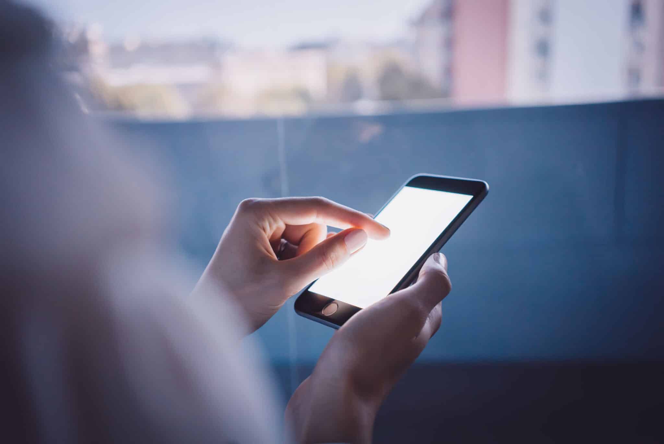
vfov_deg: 37.9
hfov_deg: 54.4
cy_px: 222
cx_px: 332
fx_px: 646
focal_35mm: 35
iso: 640
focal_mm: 35
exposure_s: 1/60
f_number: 3.2
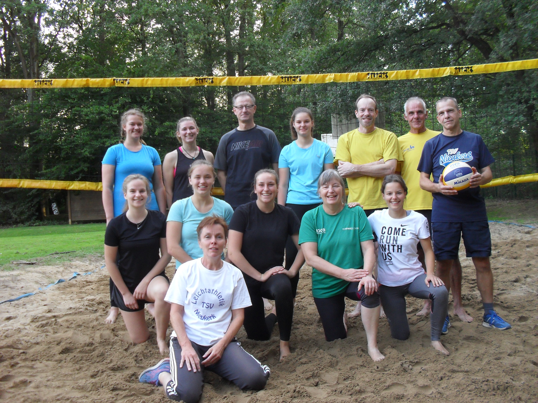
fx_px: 544
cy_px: 202
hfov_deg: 52.6
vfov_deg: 40.7
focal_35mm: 35
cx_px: 269
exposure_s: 1/45
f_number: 3.2
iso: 160
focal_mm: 6.3
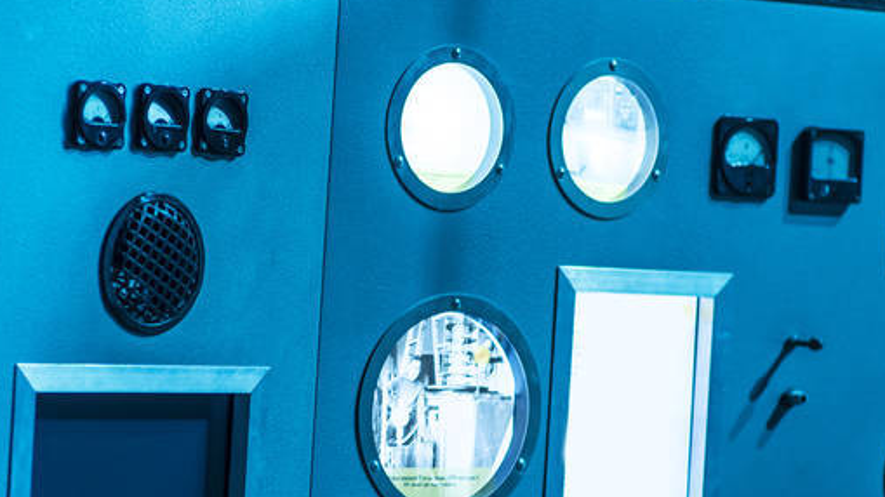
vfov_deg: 6.8
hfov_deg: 12.0
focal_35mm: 179
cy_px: 428
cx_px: 404
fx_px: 4199
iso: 500
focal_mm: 85
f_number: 2
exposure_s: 1/160
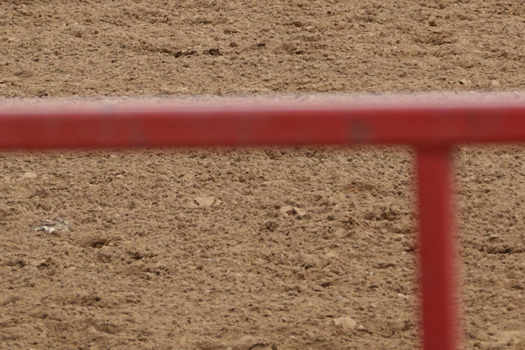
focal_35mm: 490
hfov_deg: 4.2
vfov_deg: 2.8
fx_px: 7146
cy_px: -54
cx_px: 489
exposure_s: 1/2000
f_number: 4.5
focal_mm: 72
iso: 640
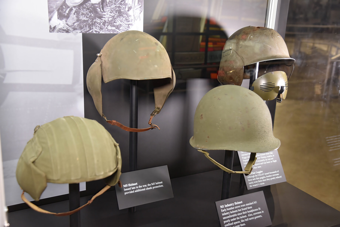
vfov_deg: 33.4
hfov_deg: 48.4
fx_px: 378
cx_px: 170
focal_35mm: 40
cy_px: 114
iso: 1600
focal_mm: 40
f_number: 4.5
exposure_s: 1/80
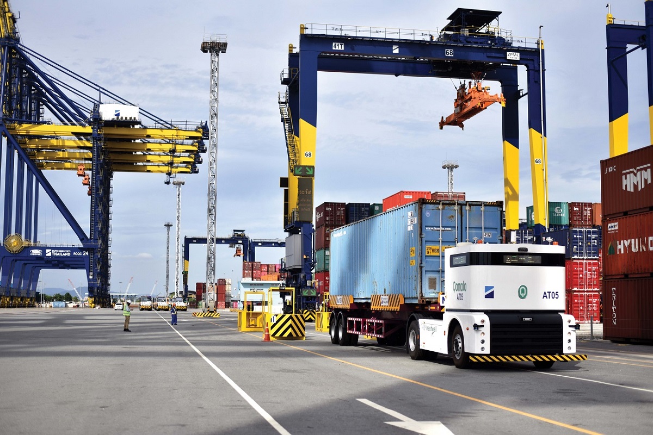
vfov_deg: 27.0
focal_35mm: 50
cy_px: 218
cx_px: 326
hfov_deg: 39.6
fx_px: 907
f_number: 2
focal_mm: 50
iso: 71
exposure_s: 1/4000
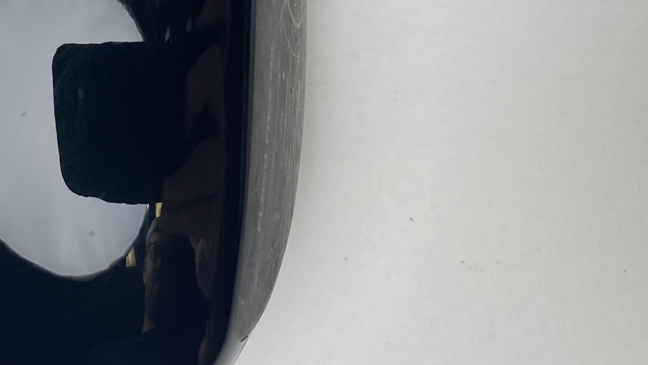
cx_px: -26
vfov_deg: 15.4
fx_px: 1289
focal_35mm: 75
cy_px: -98
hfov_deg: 26.5
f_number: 1.8
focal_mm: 4.25
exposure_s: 1/303
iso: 32
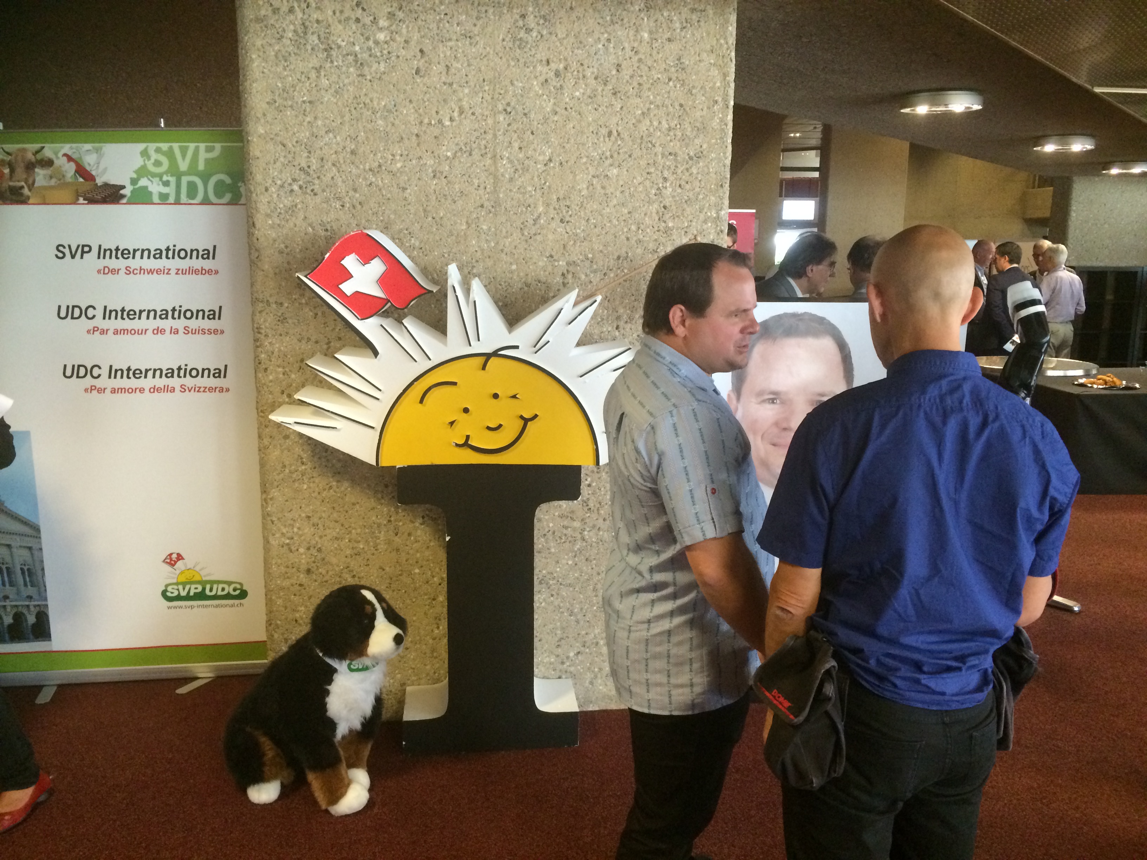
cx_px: 574
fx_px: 961
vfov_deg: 48.2
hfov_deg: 61.7
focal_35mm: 29
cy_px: 430
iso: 320
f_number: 2.2
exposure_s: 1/30
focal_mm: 4.15
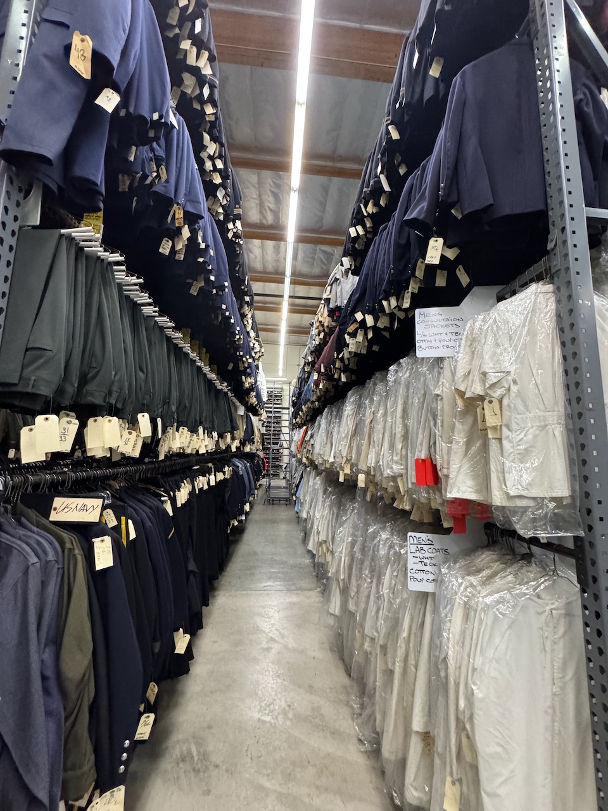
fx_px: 328
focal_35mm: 14
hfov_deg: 85.7
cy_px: 406
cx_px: 304
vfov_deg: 102.1
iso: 800
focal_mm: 2.22
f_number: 2.2
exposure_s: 1/60
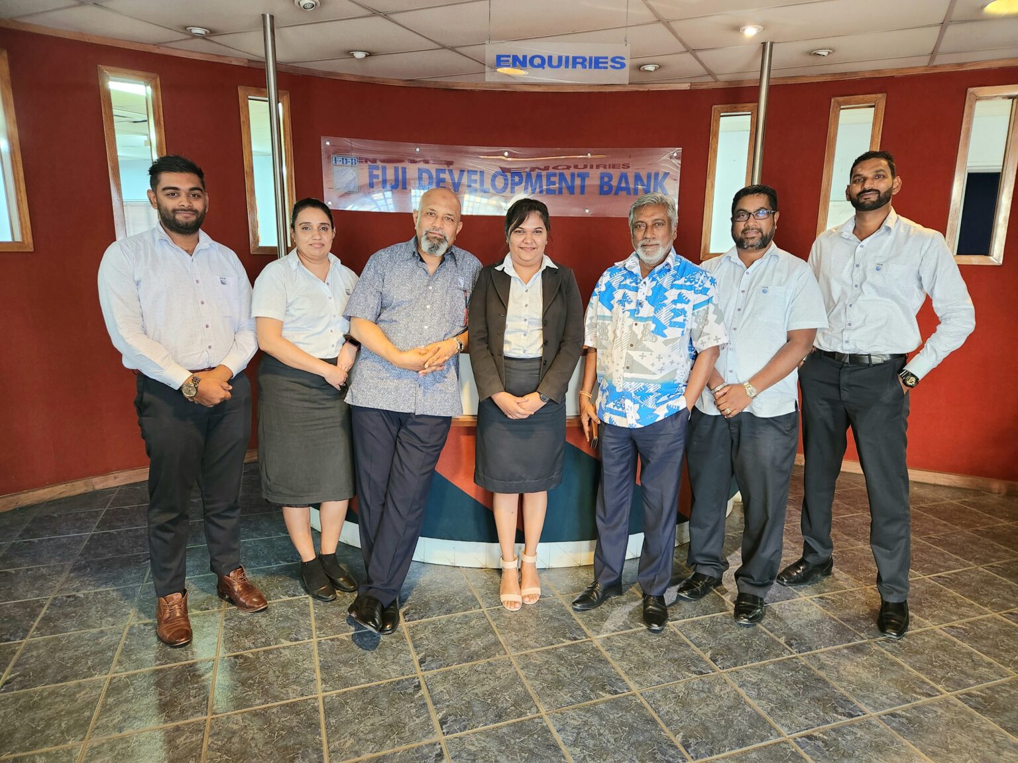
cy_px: 382
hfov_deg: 73.9
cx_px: 509
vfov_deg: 58.9
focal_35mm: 23
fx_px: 676
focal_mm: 5.4
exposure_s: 1/50
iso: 640
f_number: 1.8
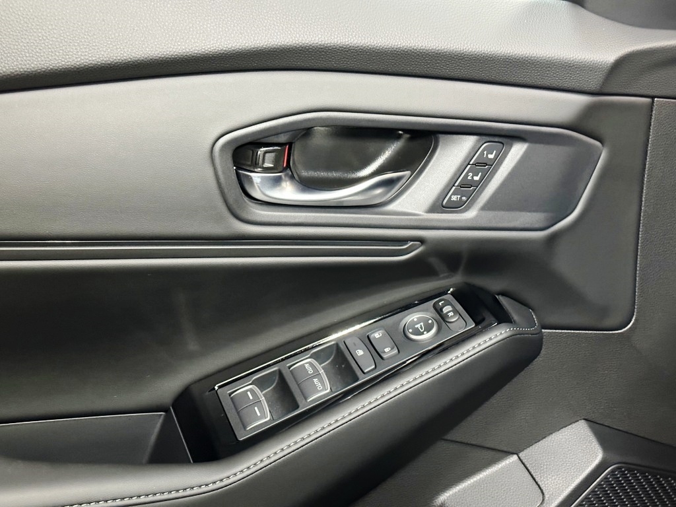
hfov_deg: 39.7
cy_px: 254
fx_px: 937
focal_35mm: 48
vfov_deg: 30.3
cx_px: 338
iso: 640
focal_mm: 6.86
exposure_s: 1/30
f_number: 1.78
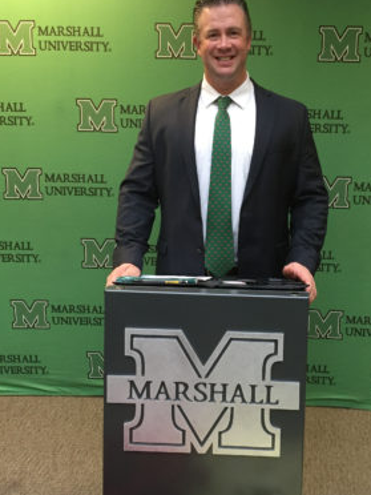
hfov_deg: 36.6
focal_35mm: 39
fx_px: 557
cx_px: 236
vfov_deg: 47.8
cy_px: 220
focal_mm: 4.15
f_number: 2.2
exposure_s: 1/30
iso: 125
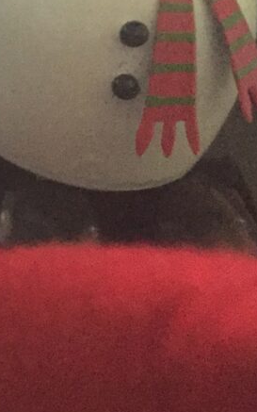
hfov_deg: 10.4
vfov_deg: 19.0
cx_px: -370
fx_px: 1211
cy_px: 64
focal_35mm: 108
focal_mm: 4.15
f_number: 2.2
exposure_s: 1/15
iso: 400
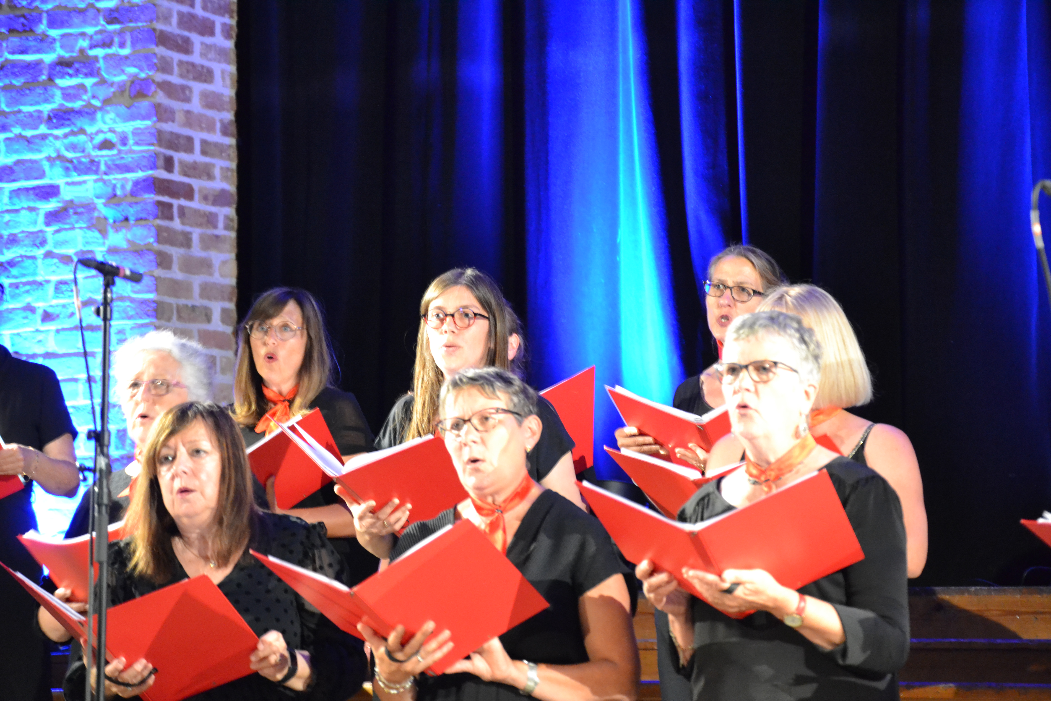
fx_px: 3941
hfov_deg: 15.2
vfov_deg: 10.2
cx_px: 526
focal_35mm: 135
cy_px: 350
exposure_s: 1/20
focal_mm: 90
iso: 3200
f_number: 4.5
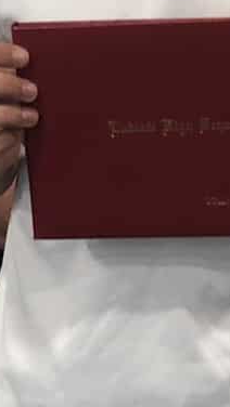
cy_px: -156
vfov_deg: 12.5
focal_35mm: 166
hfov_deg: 7.3
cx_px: 142
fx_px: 1797
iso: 40
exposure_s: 1/20
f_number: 1.8
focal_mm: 3.99
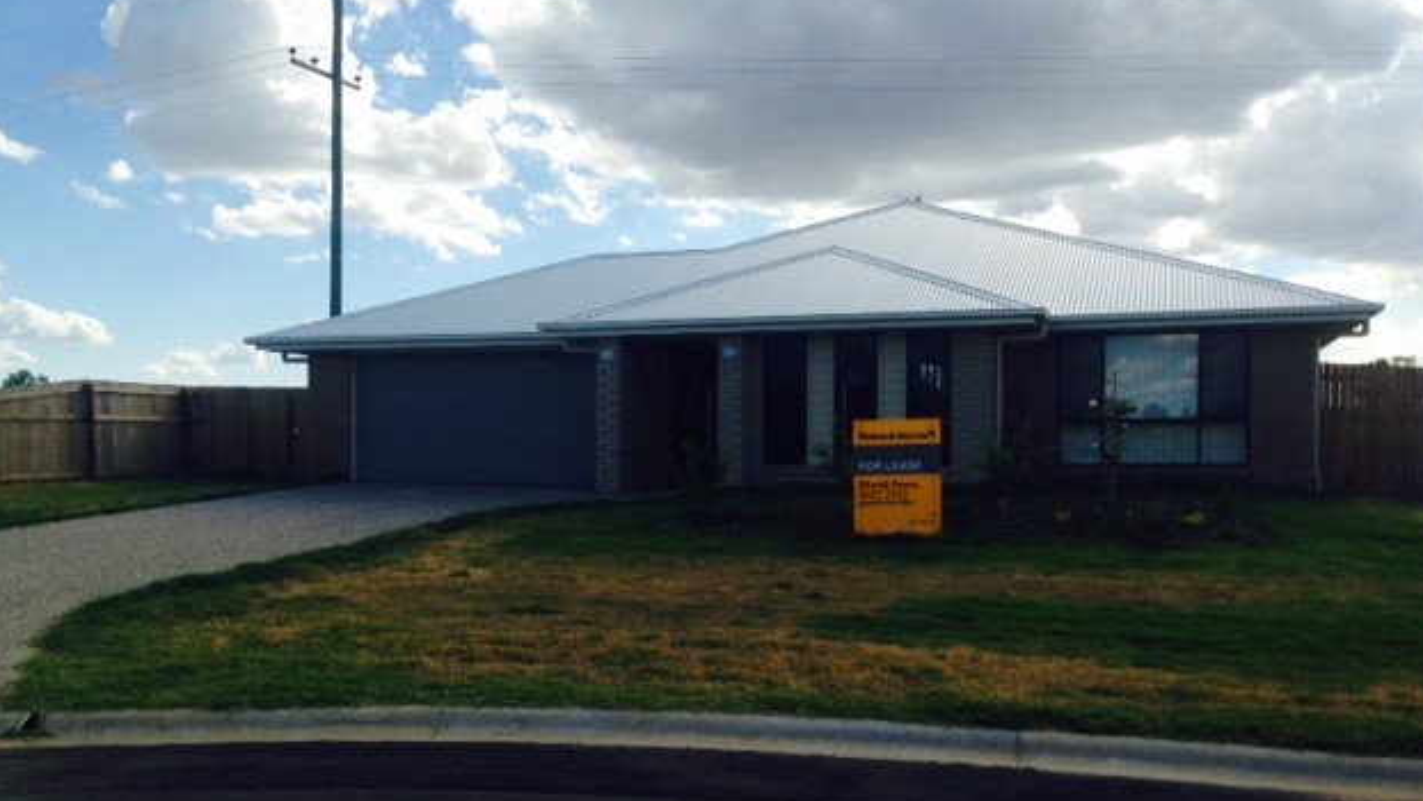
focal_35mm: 37
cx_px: 723
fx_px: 1396
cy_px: 465
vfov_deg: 31.9
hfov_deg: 54.0
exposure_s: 1/1748
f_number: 2.4
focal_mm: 4.12
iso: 50
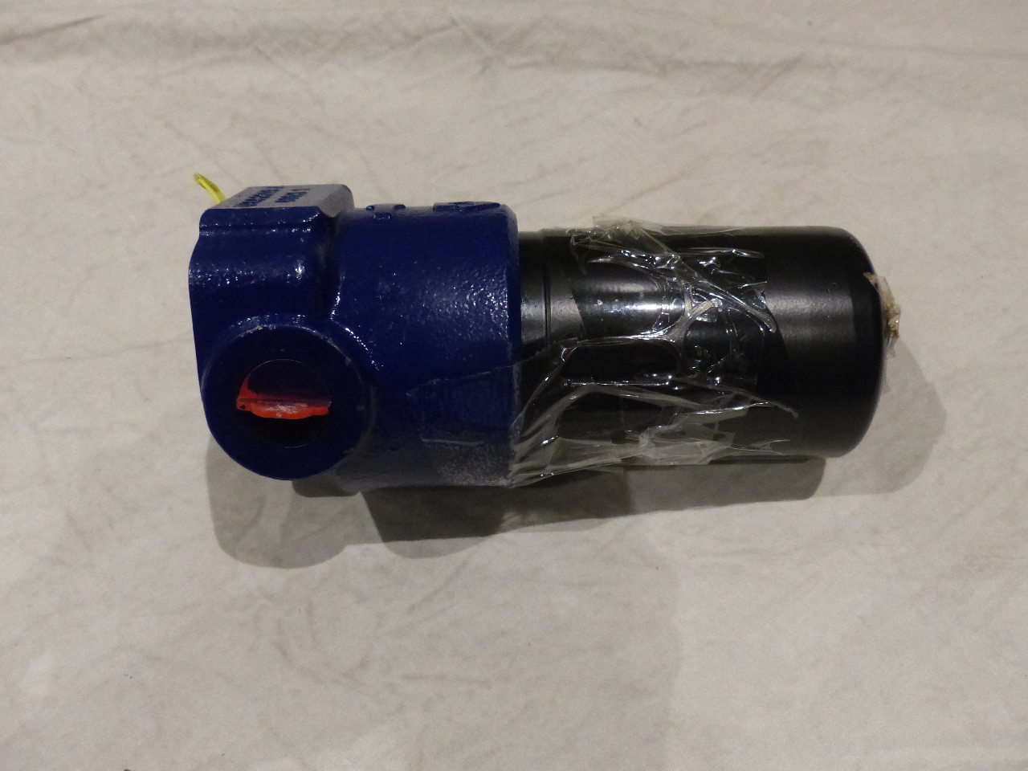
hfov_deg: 58.4
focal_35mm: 31
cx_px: 514
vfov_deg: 45.4
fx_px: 921
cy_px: 386
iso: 800
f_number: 2.8
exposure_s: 1/160
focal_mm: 5.6
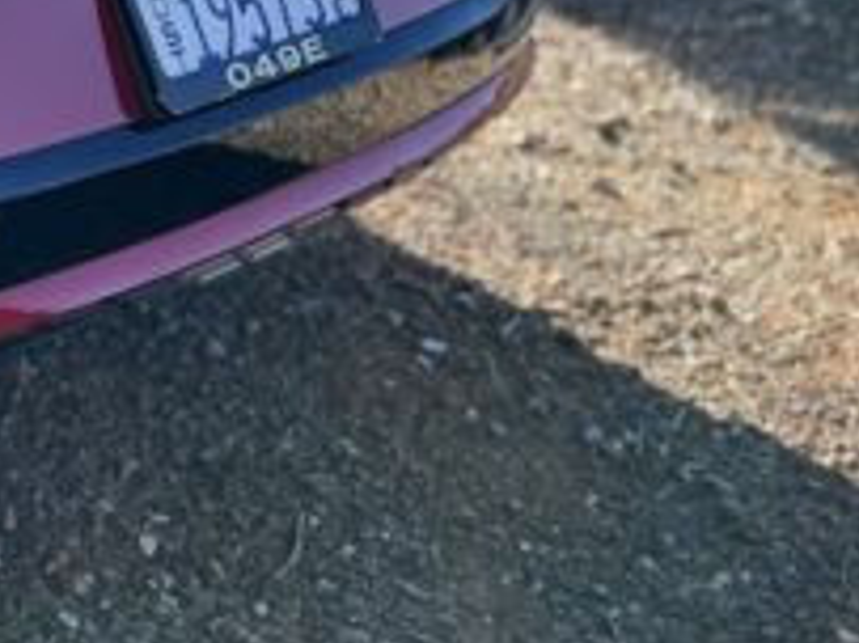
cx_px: -406
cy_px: -224
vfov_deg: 17.7
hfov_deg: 21.5
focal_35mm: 77
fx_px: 1910
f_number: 1.5
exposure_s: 1/709
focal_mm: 5.7
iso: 50
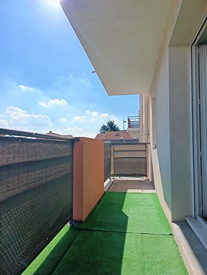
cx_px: 104
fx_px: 191
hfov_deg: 56.8
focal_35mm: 24
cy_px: 138
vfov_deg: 71.6
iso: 100
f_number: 1.75
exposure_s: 1/744
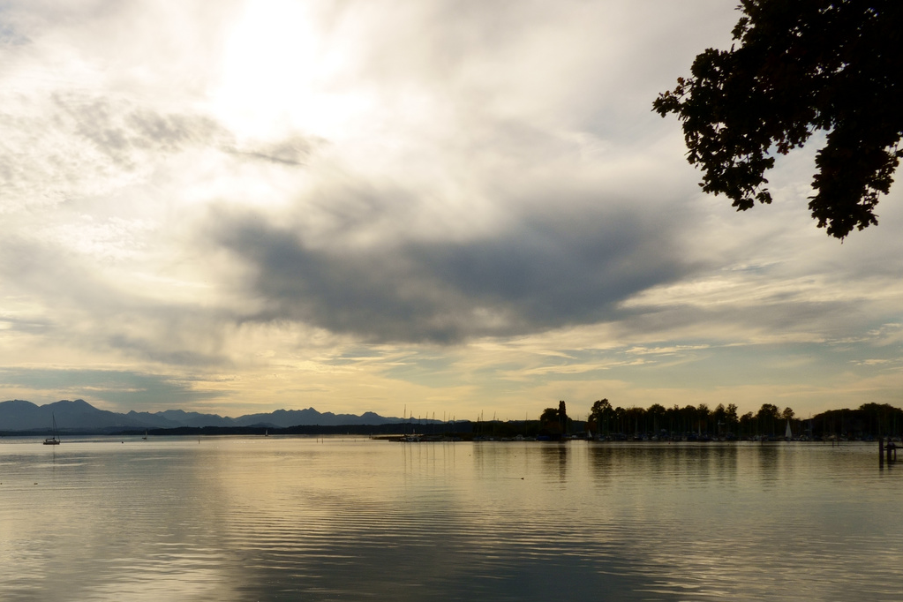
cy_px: 434
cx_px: 206
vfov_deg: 34.5
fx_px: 953
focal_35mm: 38
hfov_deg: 48.4
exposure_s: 1/400
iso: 100
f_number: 9
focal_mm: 9
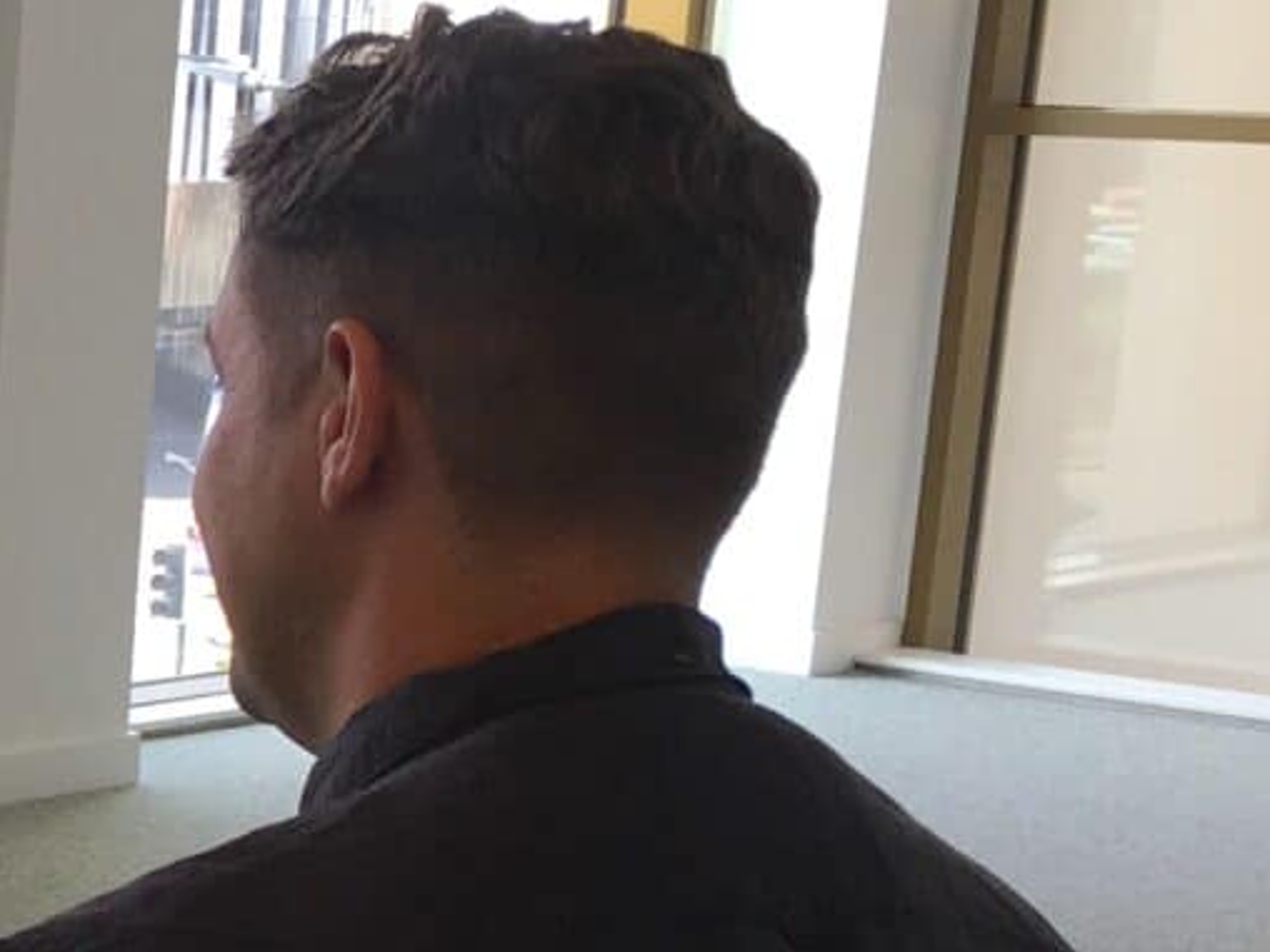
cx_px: -925
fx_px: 4293
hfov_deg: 14.9
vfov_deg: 12.4
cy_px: 1154
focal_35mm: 117
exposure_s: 1/148
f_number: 2.2
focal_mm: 4.15
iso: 25
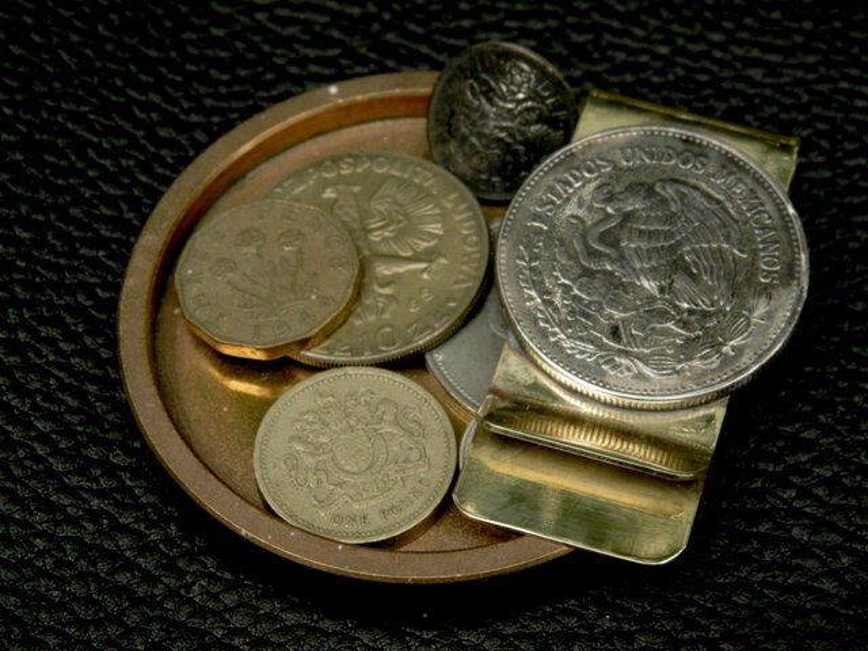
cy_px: 326
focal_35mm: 82
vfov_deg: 18.0
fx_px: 2056
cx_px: 434
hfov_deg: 23.8
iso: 160
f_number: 4.2
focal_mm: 14.6
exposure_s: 1/160
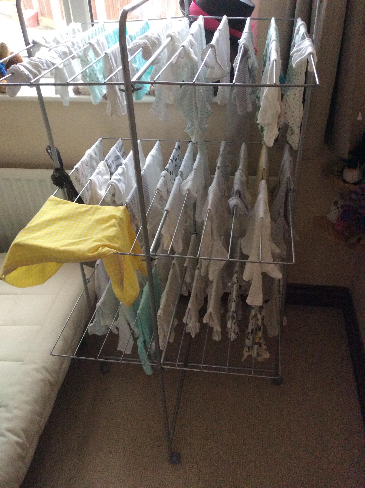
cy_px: 244
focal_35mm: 32
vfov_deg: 56.9
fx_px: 451
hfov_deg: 44.1
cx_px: 182
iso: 320
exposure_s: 1/25
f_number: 2.4
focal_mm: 3.3
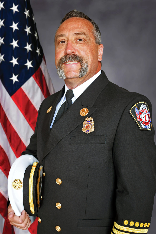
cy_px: 117
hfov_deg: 36.9
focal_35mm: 36
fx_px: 234
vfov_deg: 53.1
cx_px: 78
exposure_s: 1/10
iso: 100
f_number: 4
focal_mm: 24
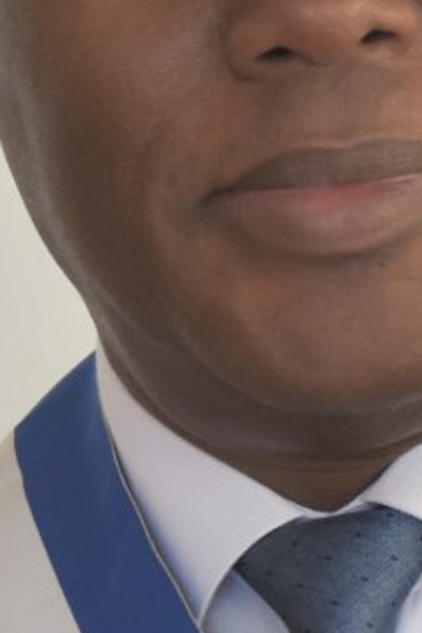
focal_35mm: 193
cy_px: 186
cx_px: 316
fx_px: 3401
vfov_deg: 10.6
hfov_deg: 7.1
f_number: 4.8
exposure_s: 1/60
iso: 400
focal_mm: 45
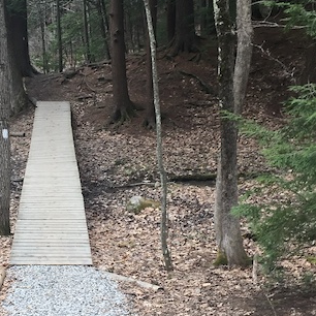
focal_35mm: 67
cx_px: 76
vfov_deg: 25.7
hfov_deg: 25.4
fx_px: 692
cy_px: 181
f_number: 2.2
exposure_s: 1/120
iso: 50
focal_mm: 4.15
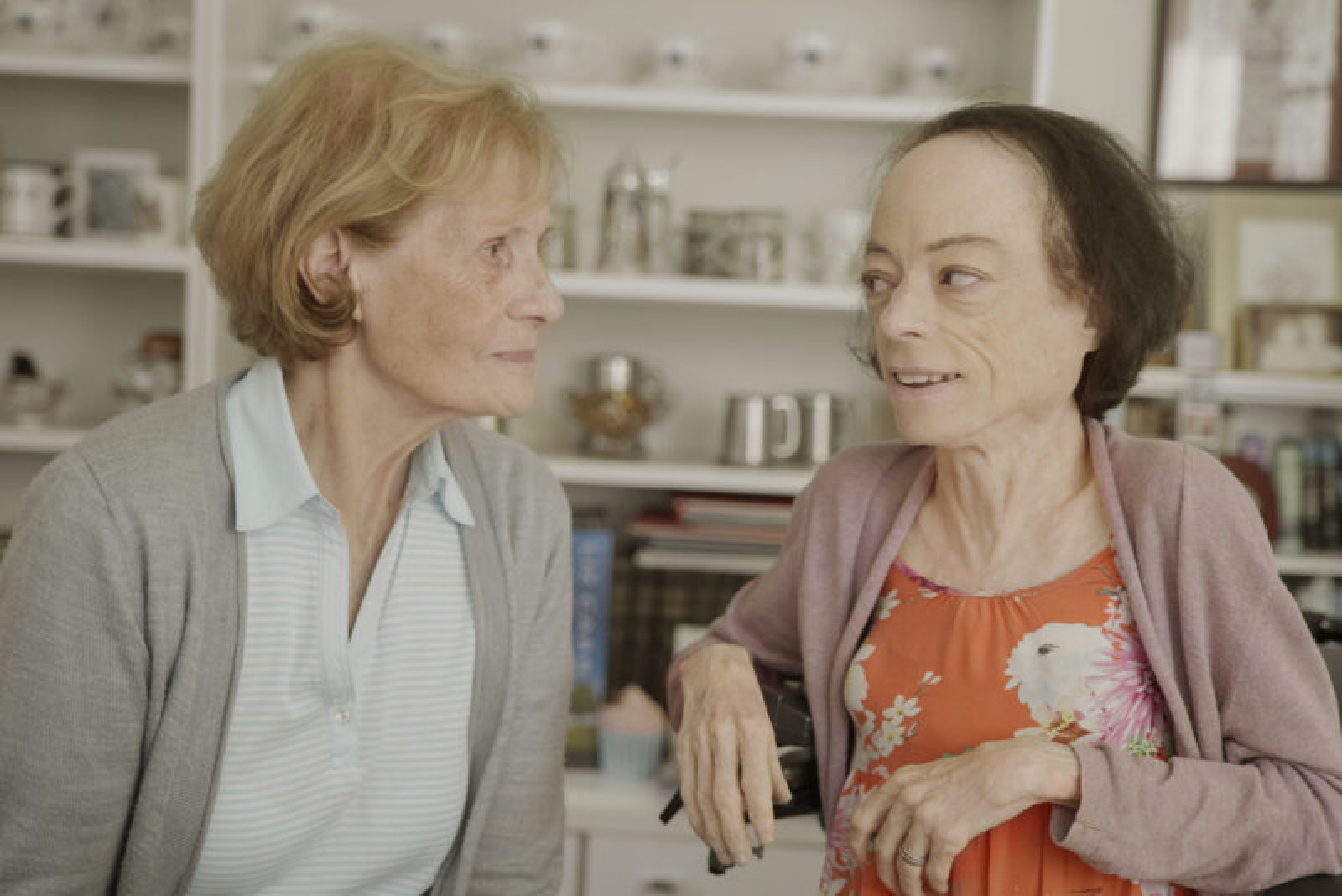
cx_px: 671
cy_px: 448
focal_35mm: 49
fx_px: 1827
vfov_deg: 27.5
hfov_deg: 40.3
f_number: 2.8
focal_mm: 49
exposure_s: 1/60
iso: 800
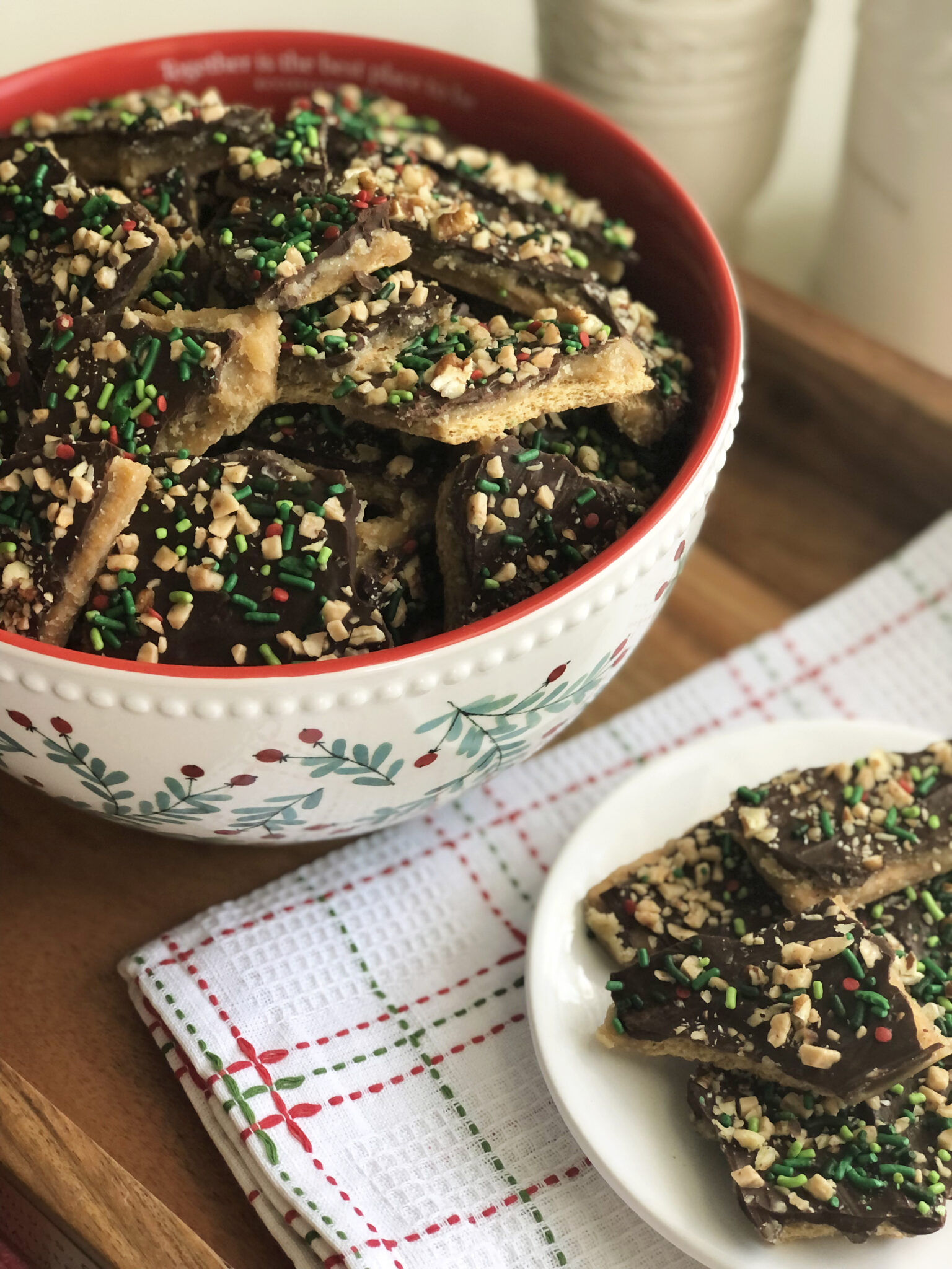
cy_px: 634
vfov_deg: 33.8
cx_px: 476
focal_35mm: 57
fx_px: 2090
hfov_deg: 25.7
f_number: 2.8
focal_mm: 6.6
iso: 50
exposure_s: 1/30
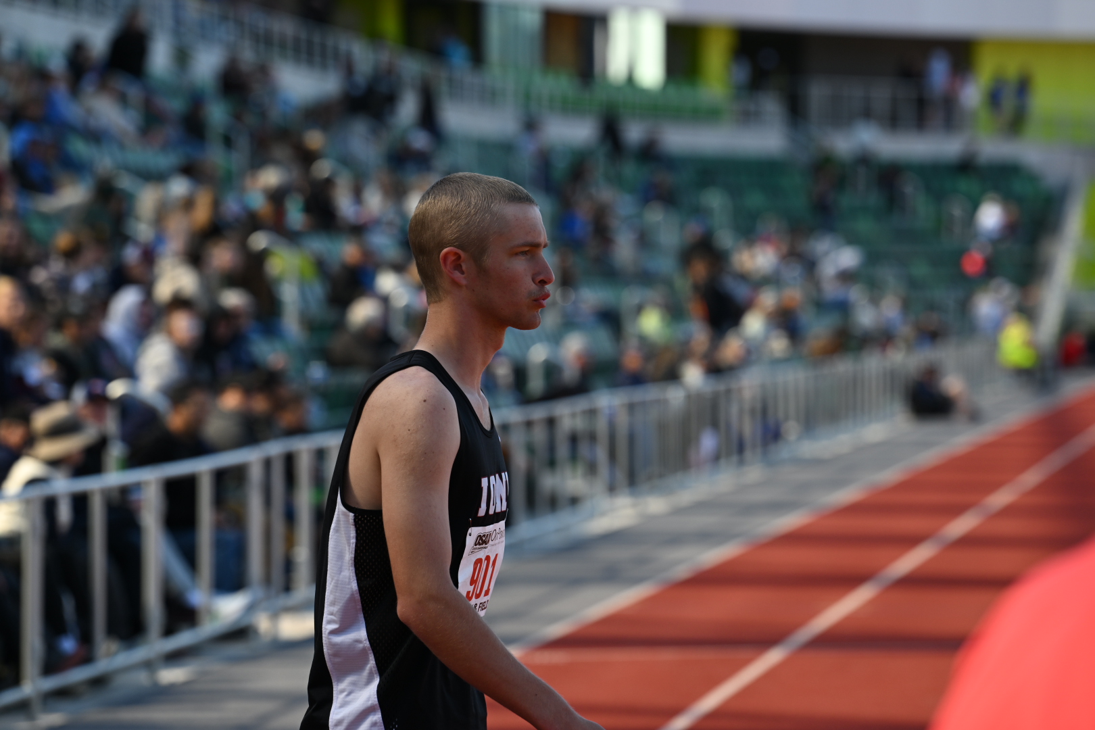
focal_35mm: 200
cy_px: 365
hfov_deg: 10.3
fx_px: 6083
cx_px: 548
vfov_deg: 6.9
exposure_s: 1/640
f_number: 5.6
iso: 320
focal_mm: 200
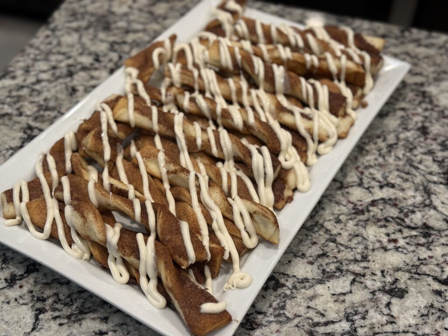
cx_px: 224
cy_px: 168
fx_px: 621
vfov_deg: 30.3
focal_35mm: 48
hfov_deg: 39.7
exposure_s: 1/60
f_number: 1.78
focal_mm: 6.76
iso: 80
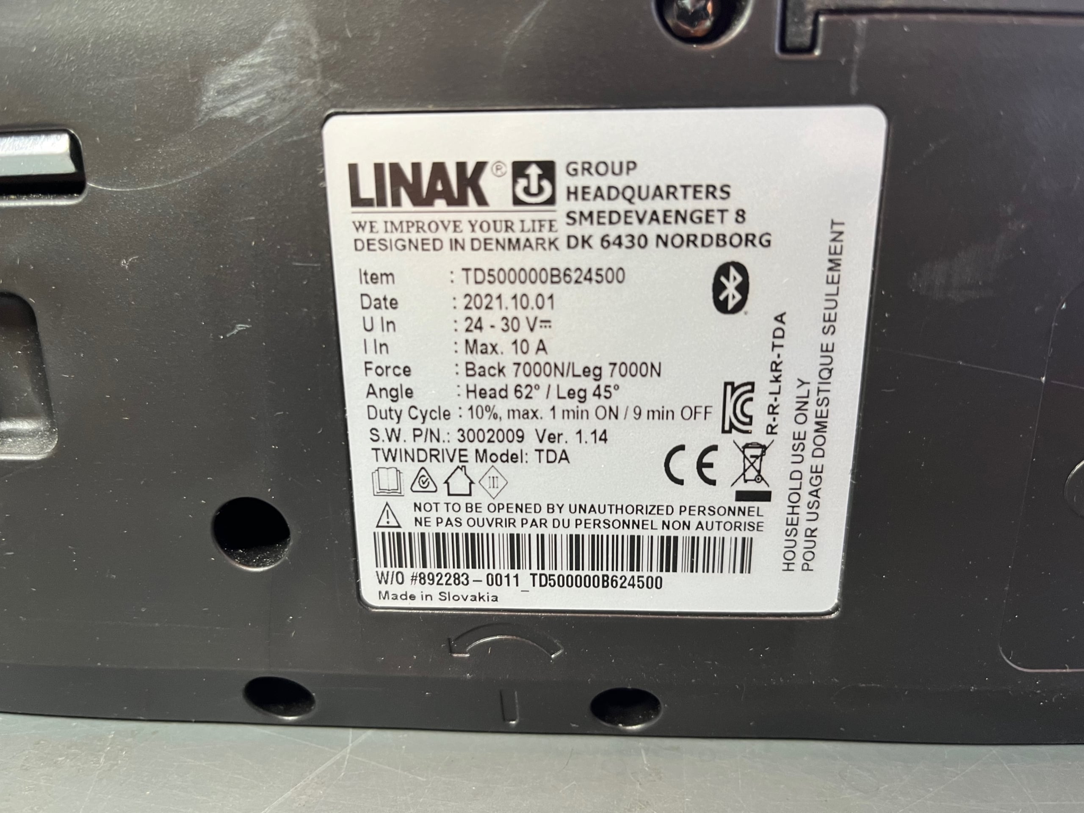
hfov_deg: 67.3
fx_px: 814
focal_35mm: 26
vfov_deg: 53.1
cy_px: 406
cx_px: 542
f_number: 1.6
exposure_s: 1/50
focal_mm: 5.1
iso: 80
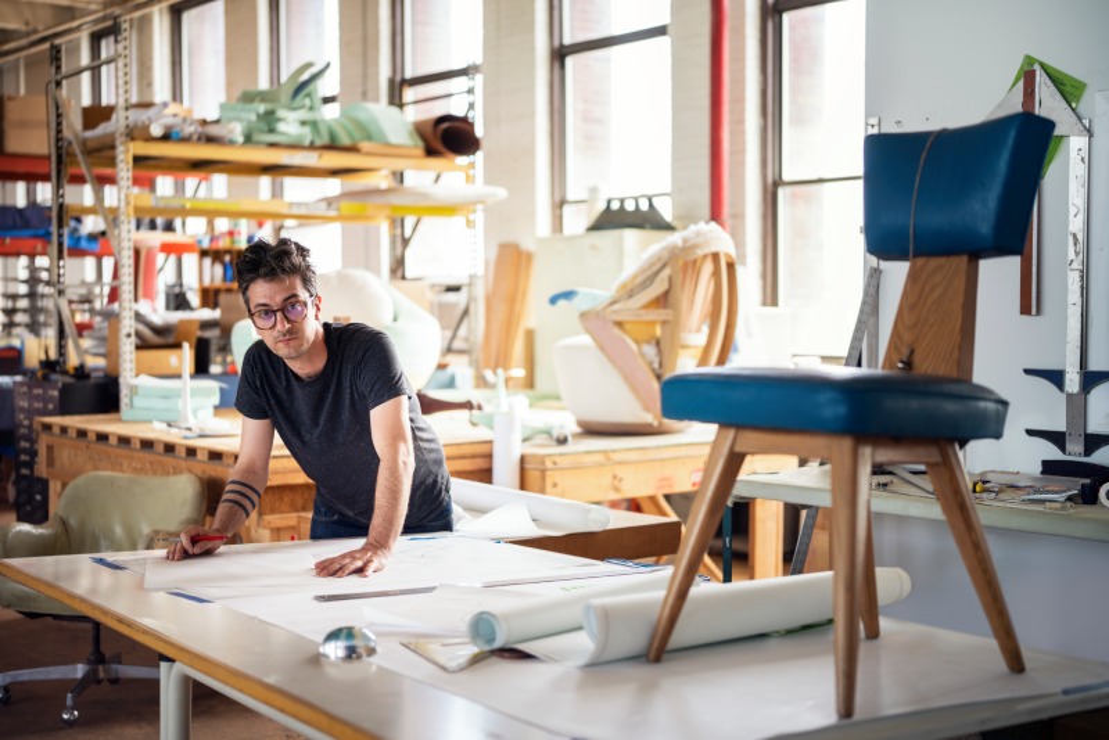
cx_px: 554
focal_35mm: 50
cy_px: 370
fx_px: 1541
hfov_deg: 39.6
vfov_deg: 27.0
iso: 200
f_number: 2
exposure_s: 1/125
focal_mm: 50
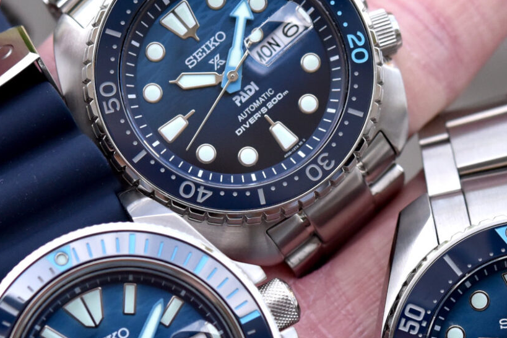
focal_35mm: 150
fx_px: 2112
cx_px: 314
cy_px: 254
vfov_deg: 9.1
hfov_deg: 13.7
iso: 2000
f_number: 5.6
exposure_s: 1/3200
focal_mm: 60
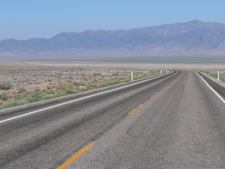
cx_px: 112
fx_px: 747
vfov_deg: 12.9
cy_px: 84
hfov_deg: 17.1
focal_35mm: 115
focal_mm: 12.7
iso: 100
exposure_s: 1/1000
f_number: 4.6
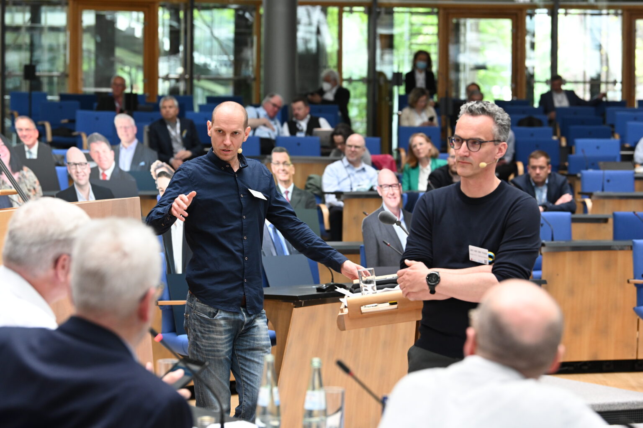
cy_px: 214
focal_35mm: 102
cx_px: 322
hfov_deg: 20.0
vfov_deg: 13.4
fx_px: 1822
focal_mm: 102
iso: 1600
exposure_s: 1/250
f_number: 4.5
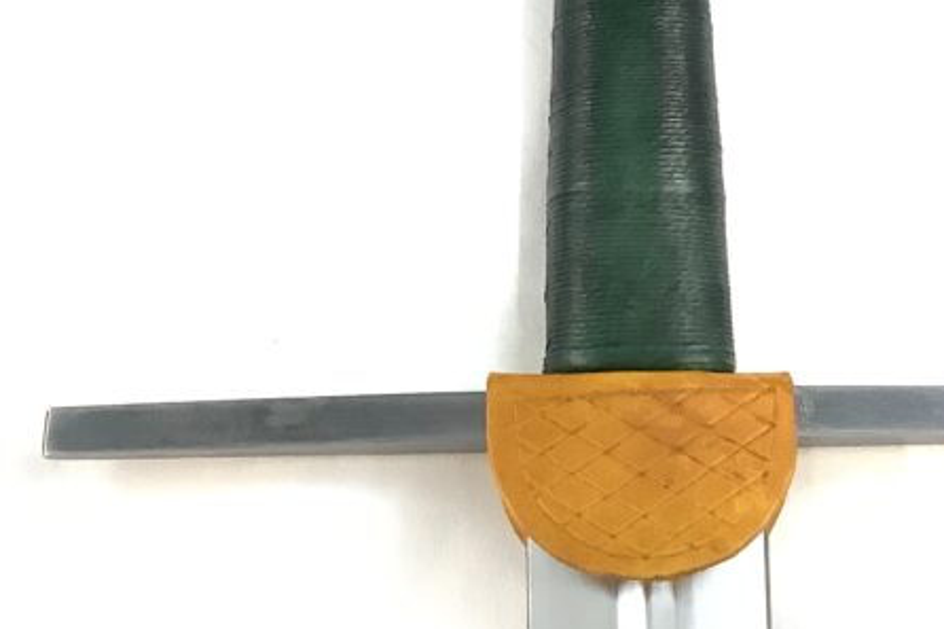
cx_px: 637
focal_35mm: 74
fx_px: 1940
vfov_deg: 17.6
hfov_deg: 27.2
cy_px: -104
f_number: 2.4
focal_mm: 3.3
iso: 250
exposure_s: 1/60
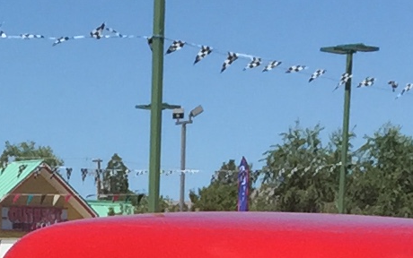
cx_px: -107
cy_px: 1034
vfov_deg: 5.3
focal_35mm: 218
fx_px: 2455
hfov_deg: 9.5
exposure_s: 1/1721
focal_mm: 4.15
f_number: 2.2
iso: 32
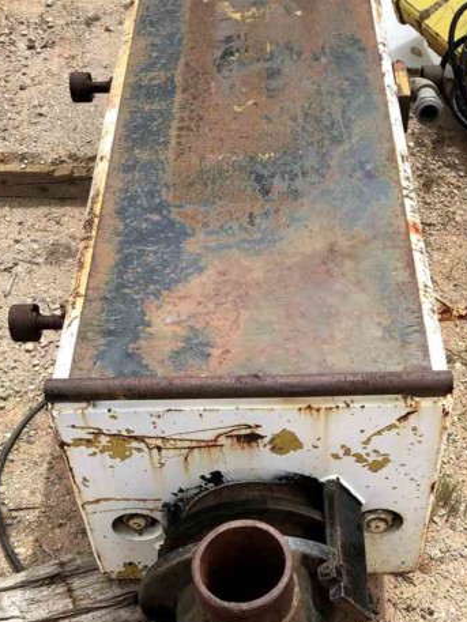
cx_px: 261
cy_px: 403
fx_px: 881
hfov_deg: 29.7
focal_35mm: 49
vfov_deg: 38.6
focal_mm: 3.99
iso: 20
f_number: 1.8
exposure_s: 1/2088
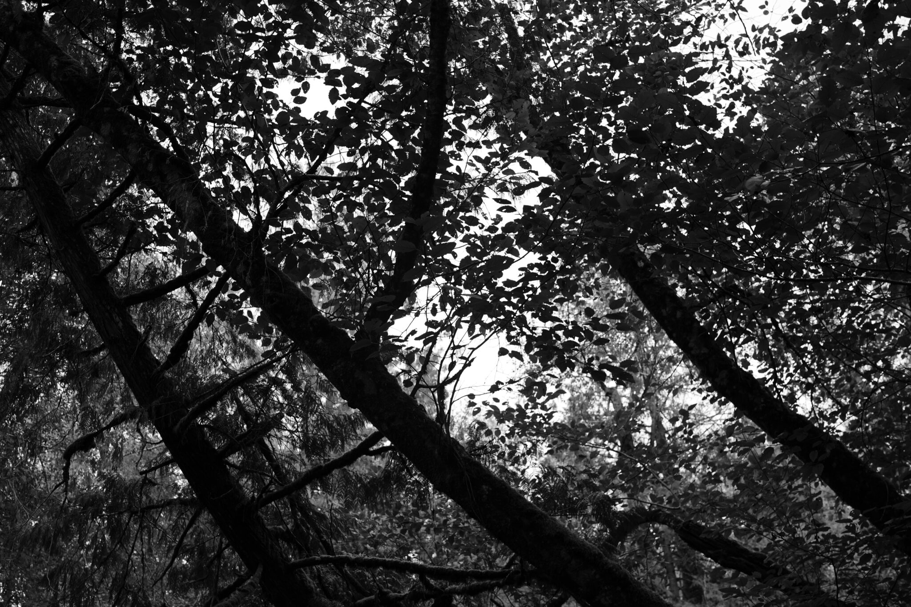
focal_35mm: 35
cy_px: 304
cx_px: 456
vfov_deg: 37.8
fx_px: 886
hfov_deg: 54.4
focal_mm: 35
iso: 100
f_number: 4
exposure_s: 1/125
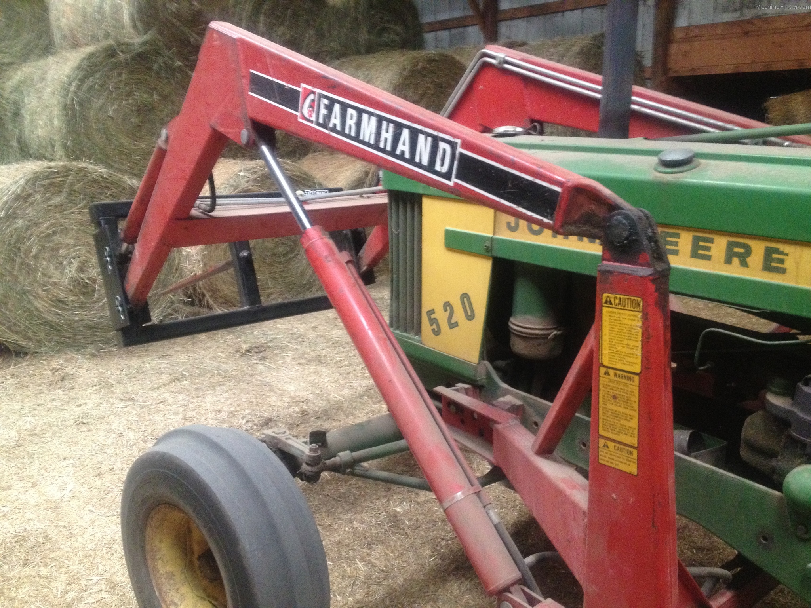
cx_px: 406
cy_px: 304
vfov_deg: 40.7
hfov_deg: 52.6
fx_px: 820
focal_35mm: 35
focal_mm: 4.28
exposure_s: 1/15
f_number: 2.4
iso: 400
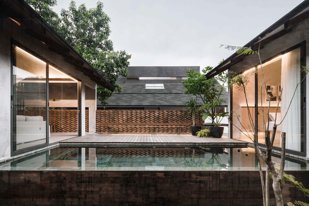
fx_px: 146
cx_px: 154
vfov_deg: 70.5
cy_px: 103
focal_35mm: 17
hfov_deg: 93.3
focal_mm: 17
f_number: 5.6
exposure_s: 1/20
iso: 200
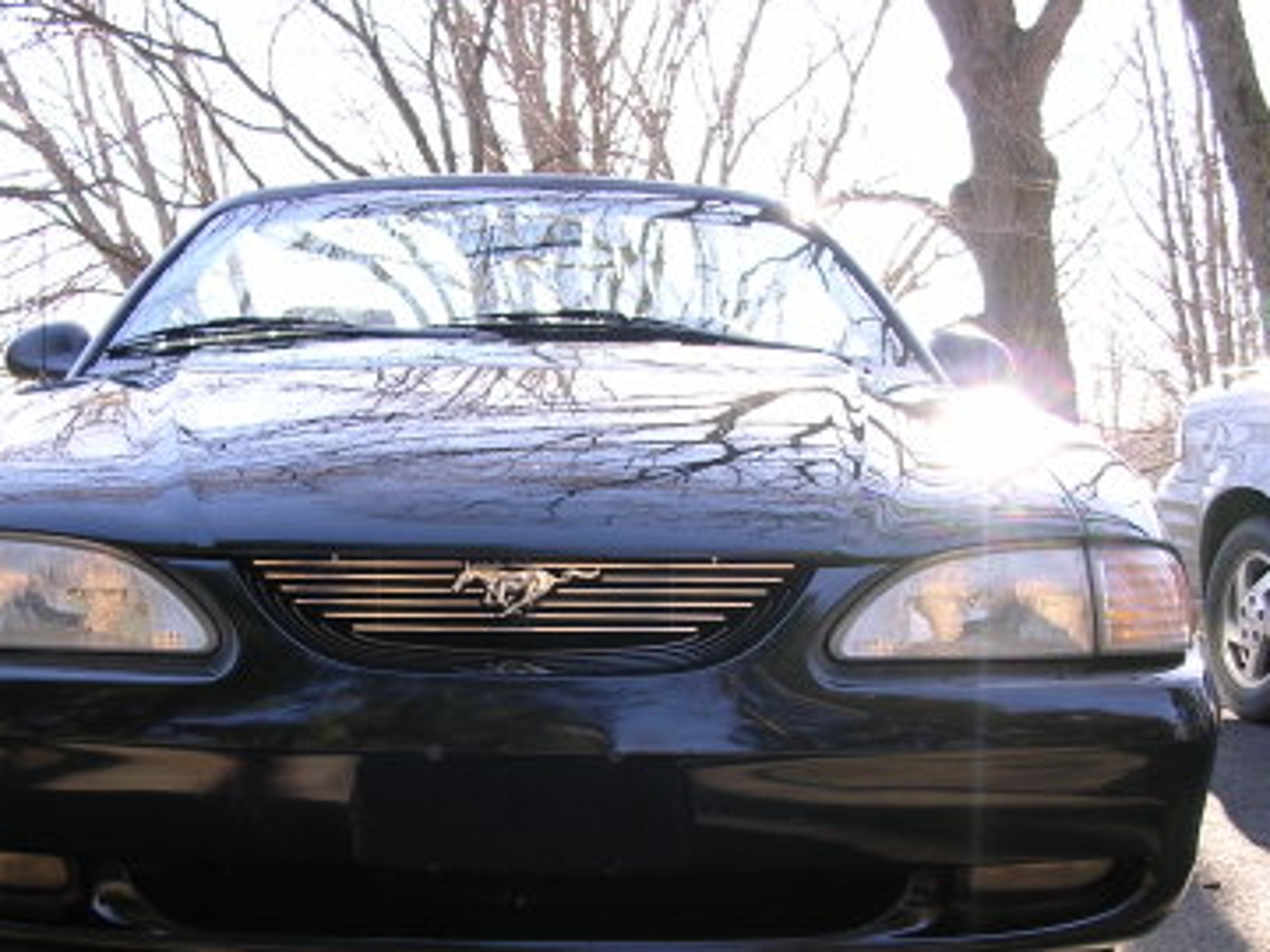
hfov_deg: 35.5
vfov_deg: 26.9
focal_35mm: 54
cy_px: 631
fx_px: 1981
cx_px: 536
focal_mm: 5.8
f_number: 2.8
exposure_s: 1/87.5
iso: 100
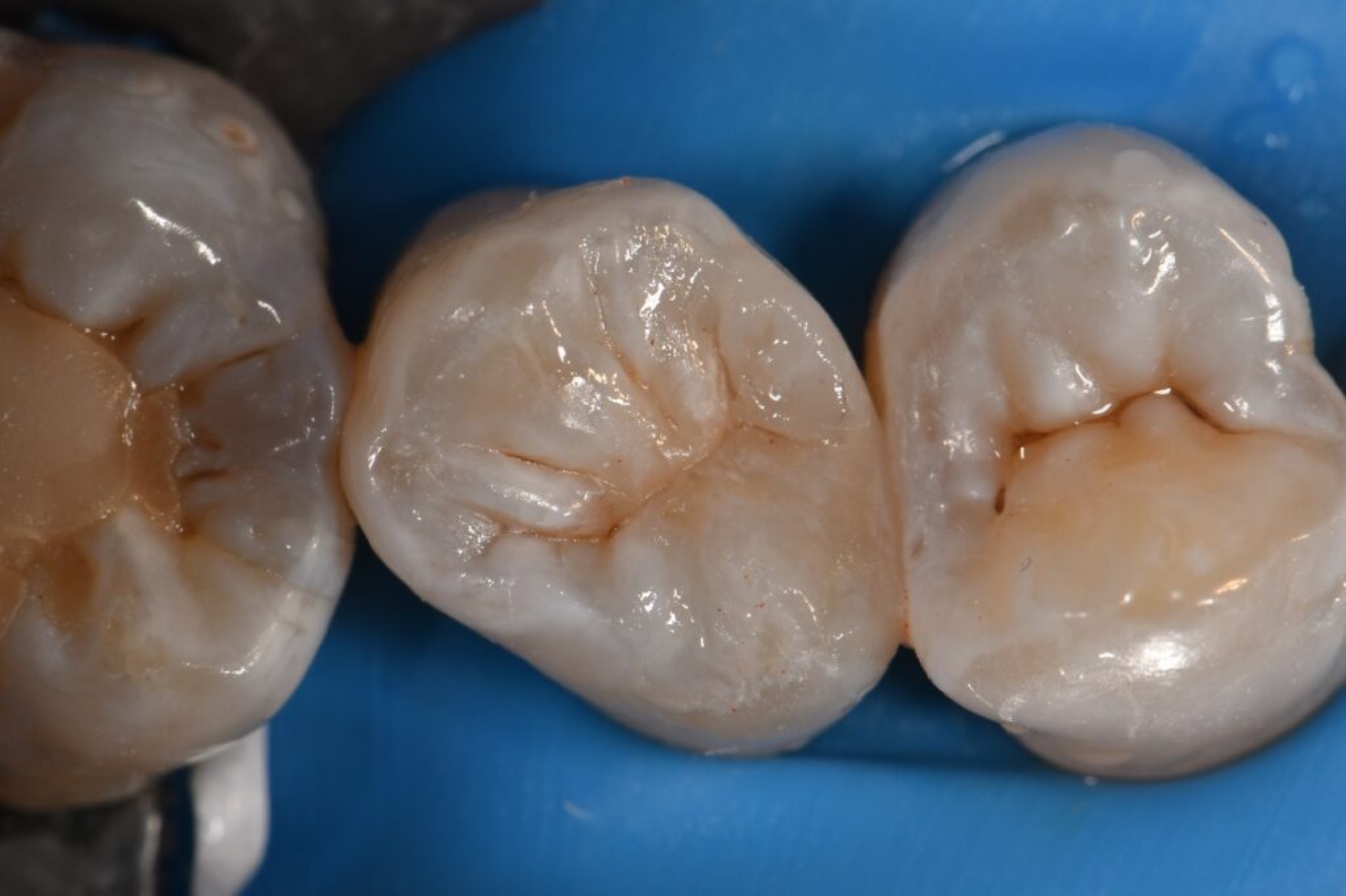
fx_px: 5868
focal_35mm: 157
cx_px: 673
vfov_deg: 8.7
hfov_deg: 13.1
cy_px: 448
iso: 200
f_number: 32
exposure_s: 1/160
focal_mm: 105
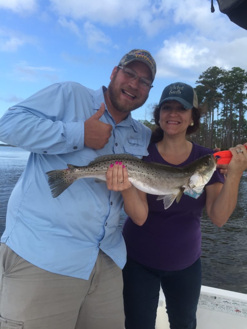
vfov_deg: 61.7
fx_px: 276
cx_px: 124
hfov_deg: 48.2
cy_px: 164
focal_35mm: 29
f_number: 2.2
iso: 32
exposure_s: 1/746
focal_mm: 4.15
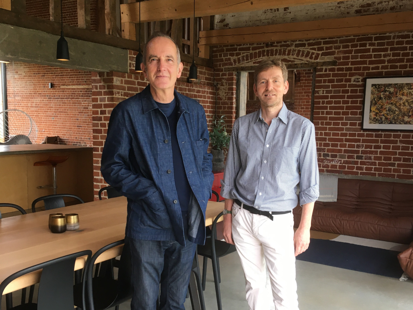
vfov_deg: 48.2
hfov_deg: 61.7
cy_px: 155
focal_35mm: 29
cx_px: 206
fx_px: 346
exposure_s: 1/33
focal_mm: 4.15
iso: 25
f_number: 2.2
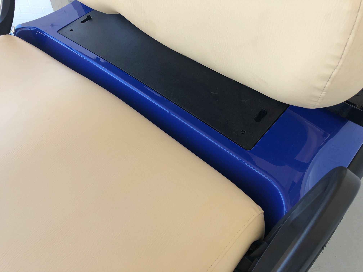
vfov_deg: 49.7
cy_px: 136
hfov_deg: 63.4
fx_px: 294
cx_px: 182
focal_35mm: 28
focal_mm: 3.99
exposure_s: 1/224
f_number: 1.8
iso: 20
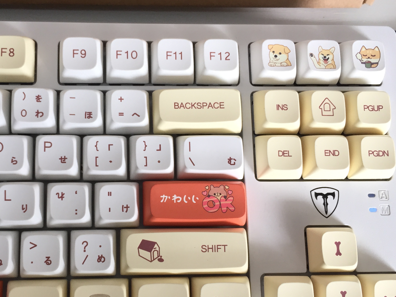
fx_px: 503
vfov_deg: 32.8
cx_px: 144
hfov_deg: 42.6
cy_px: 181
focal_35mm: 44
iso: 32
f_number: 2.2
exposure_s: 1/40
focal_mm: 4.15
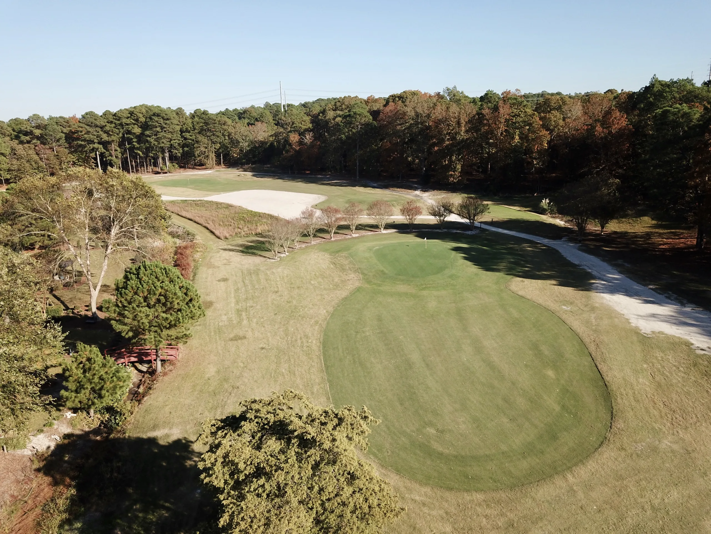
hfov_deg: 67.3
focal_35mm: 26
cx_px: 356
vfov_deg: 53.1
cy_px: 267
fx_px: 534
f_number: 2.2
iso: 100
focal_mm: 4.73
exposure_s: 1/858
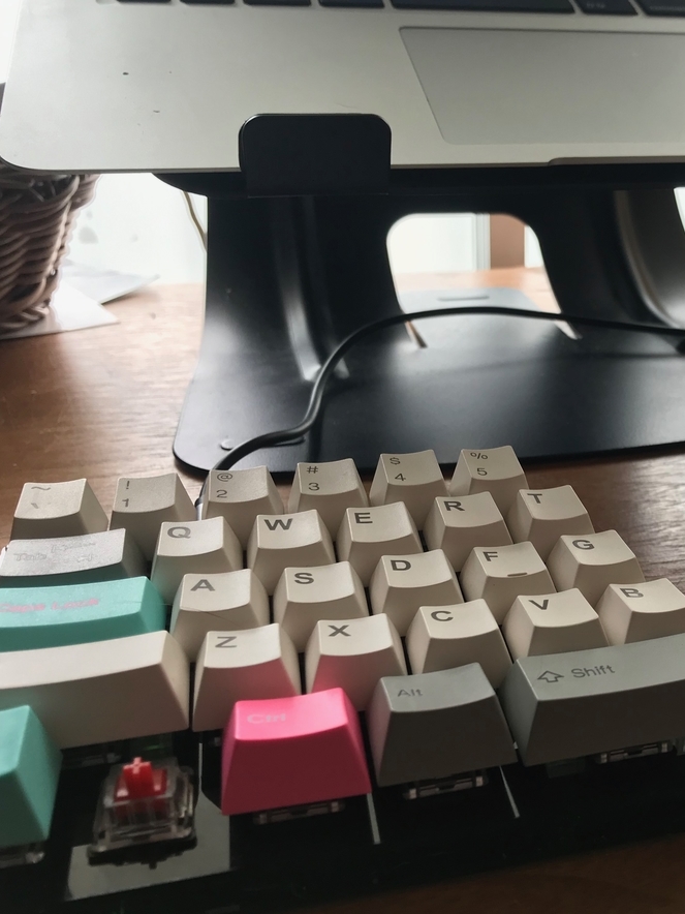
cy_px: 463
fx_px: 1003
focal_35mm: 38
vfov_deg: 49.0
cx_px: 554
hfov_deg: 36.4
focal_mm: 3.99
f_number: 1.8
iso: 25
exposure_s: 1/40
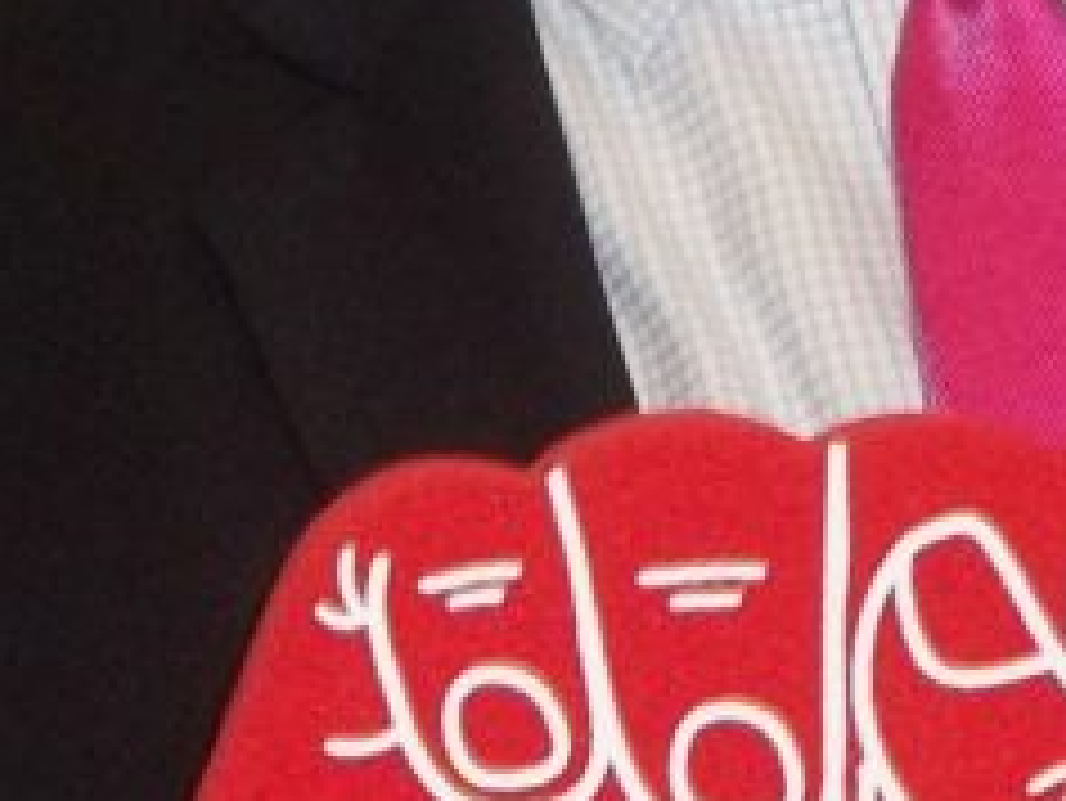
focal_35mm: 207
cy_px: 594
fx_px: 6378
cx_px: 202
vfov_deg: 7.2
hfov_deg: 9.5
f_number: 2.9
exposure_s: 1/30
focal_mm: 5.7
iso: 160
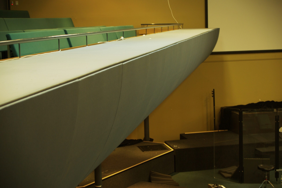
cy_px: 94
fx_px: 588
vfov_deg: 18.2
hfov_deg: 27.0
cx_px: 141
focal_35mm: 75
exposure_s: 1
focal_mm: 50
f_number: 8
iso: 100
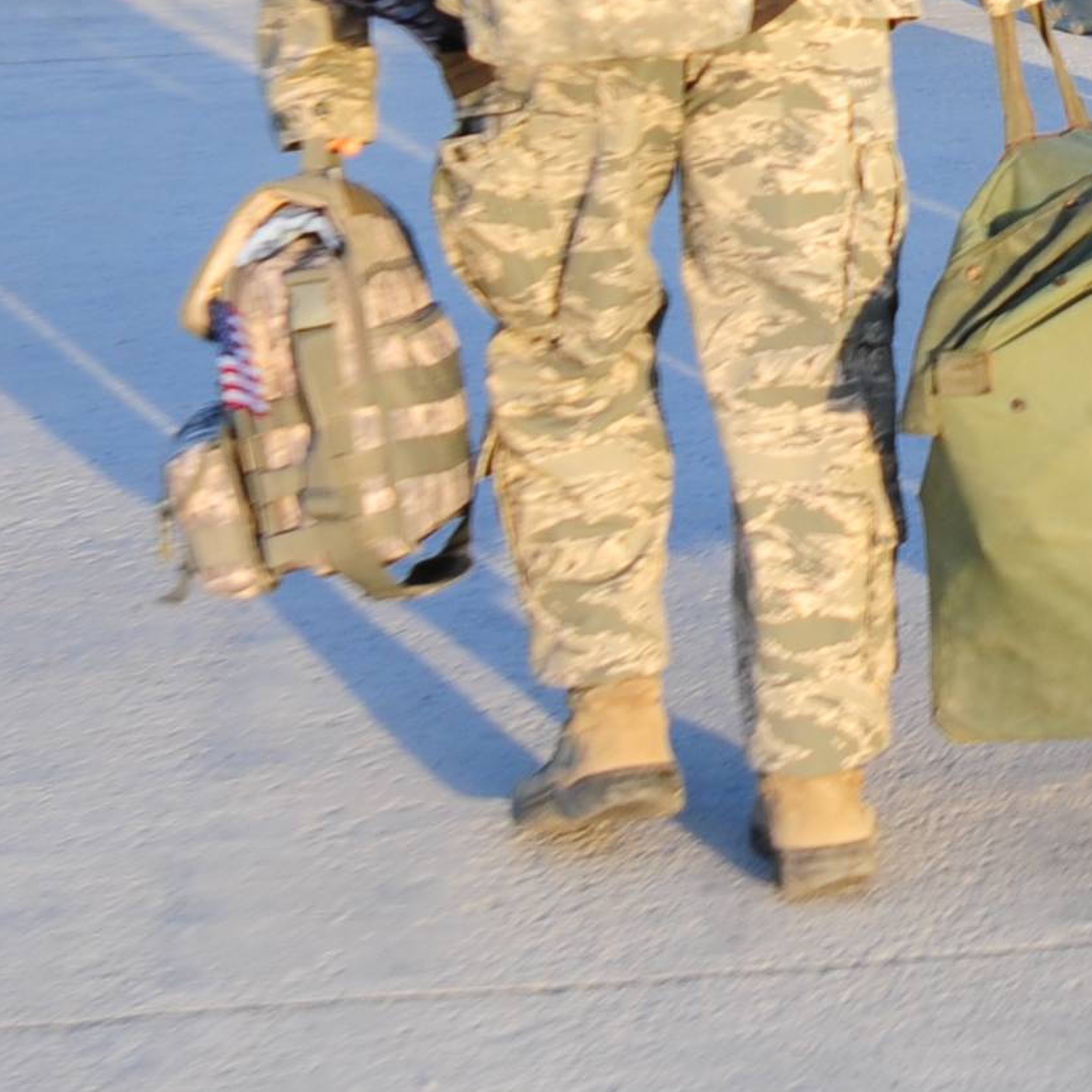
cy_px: -228
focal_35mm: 152
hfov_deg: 11.1
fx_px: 5425
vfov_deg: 11.3
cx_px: 1509
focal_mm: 35
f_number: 2.8
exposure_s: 1/500
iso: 250
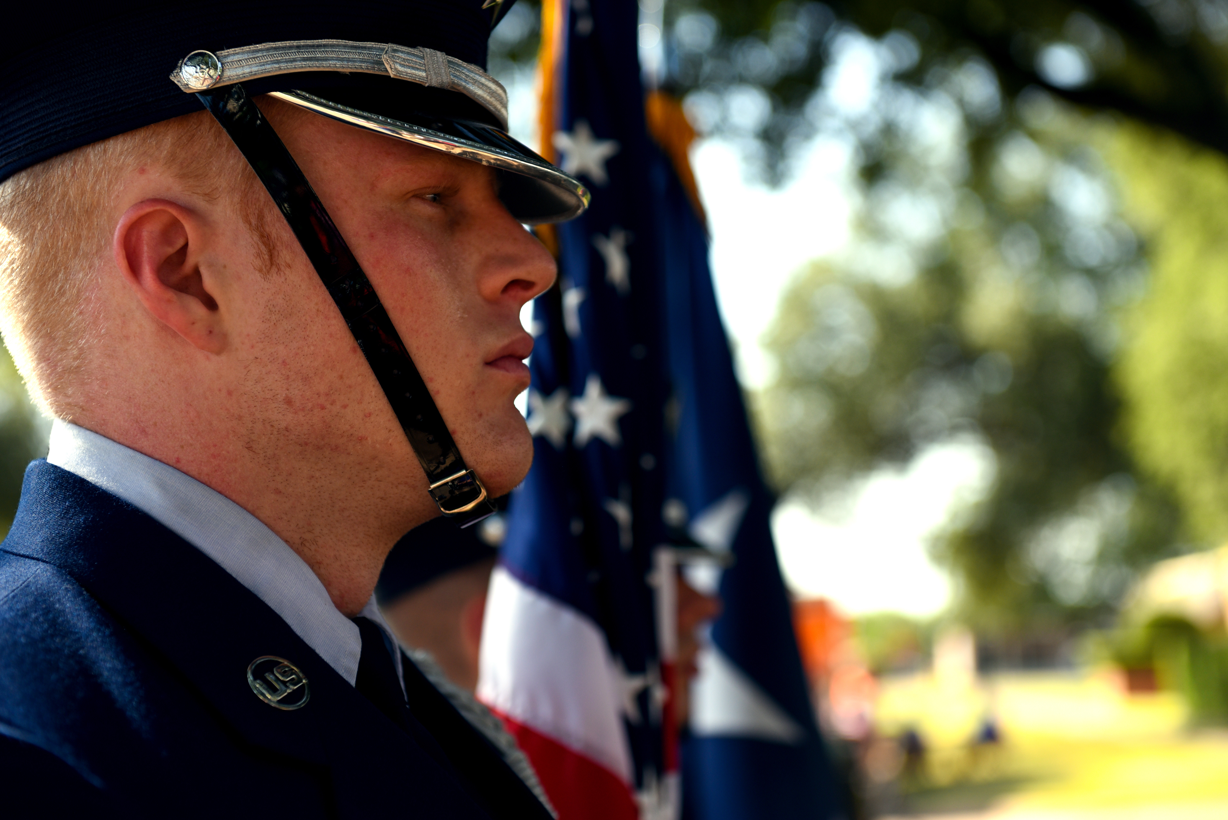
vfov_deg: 21.9
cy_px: 410
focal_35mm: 62
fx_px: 2116
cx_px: 614
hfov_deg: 32.4
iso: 280
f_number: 3.5
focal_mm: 62
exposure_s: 1/1250
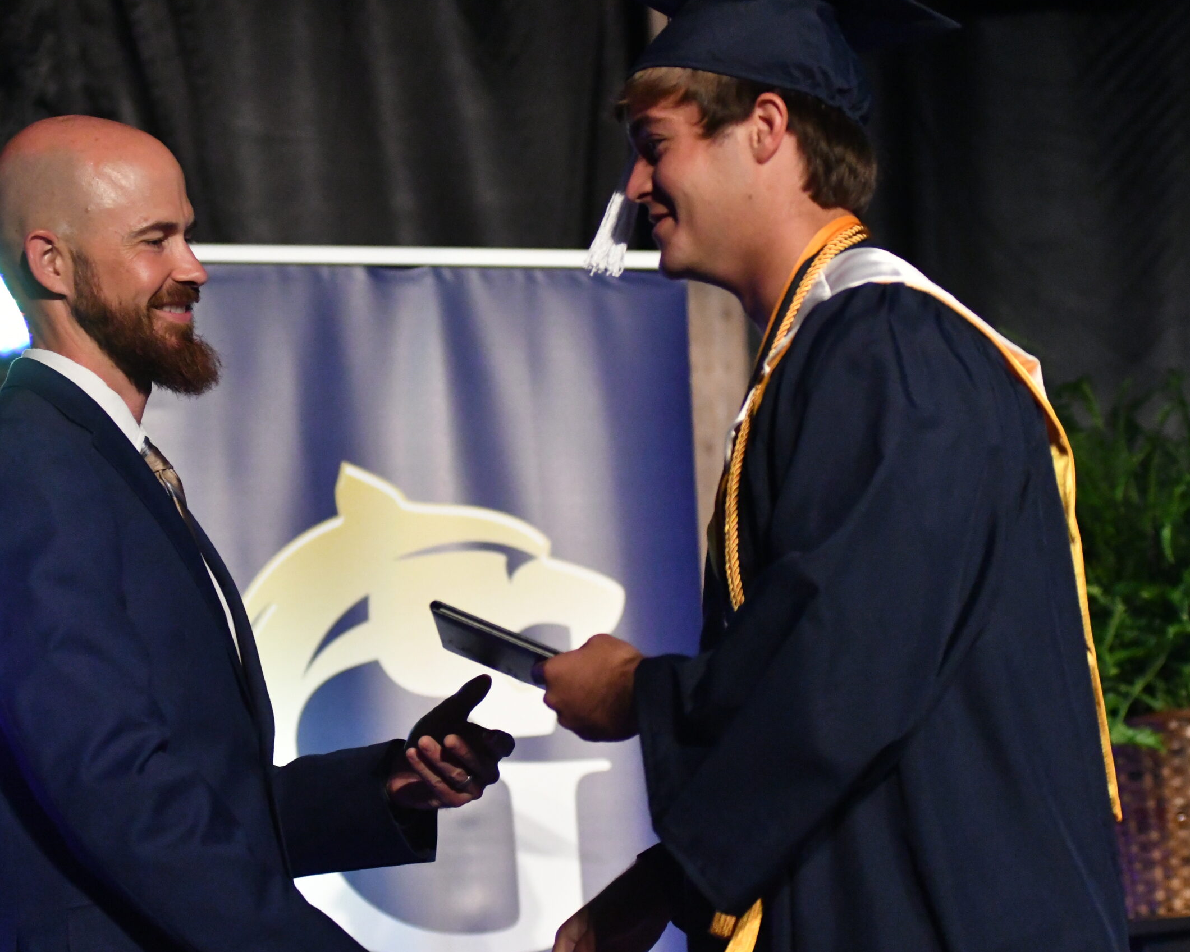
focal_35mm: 136
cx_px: 538
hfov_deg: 14.2
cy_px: 476
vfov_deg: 11.4
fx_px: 4790
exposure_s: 1/640
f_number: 2.8
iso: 8000
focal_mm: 80
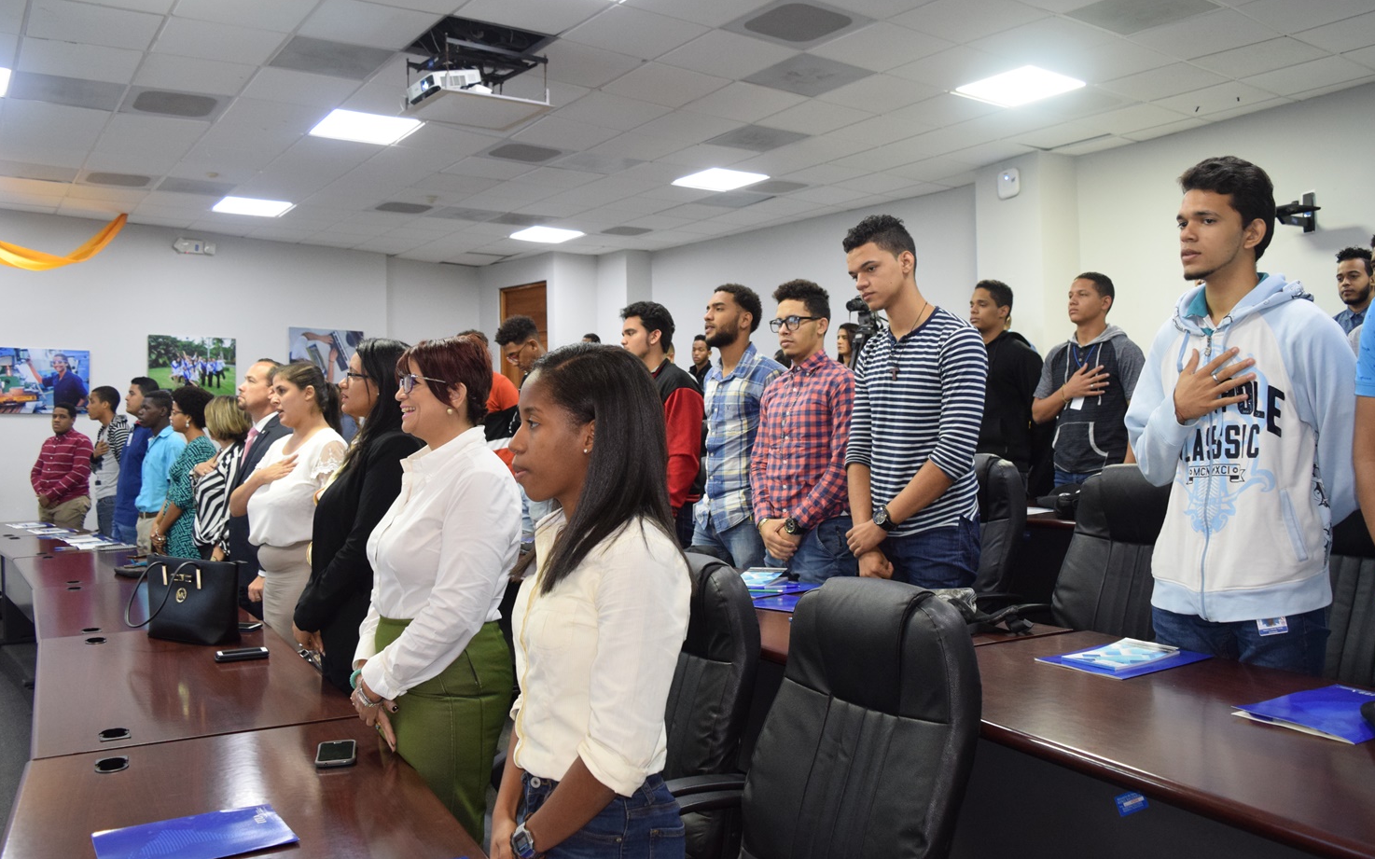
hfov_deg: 66.5
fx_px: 1049
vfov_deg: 44.5
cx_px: 697
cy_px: 431
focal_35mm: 28
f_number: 4.5
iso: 1600
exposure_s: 1/30
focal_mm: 18
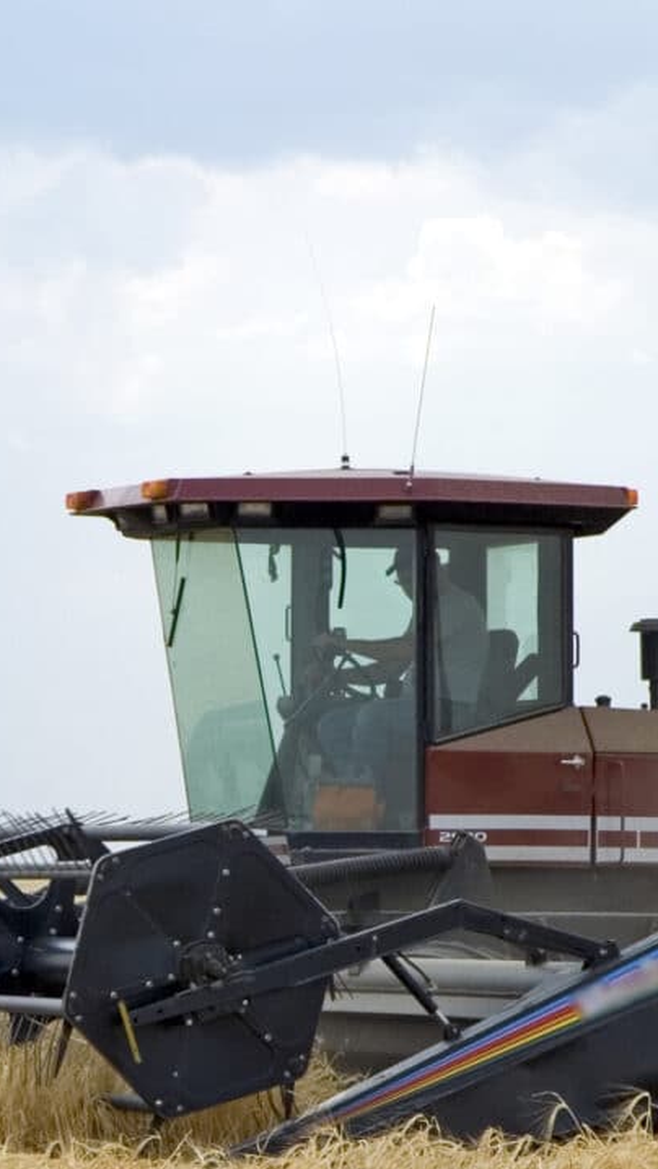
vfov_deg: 9.2
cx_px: 164
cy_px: 802
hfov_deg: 5.2
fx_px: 7287
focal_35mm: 235
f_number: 9
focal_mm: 70
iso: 200
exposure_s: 1/320
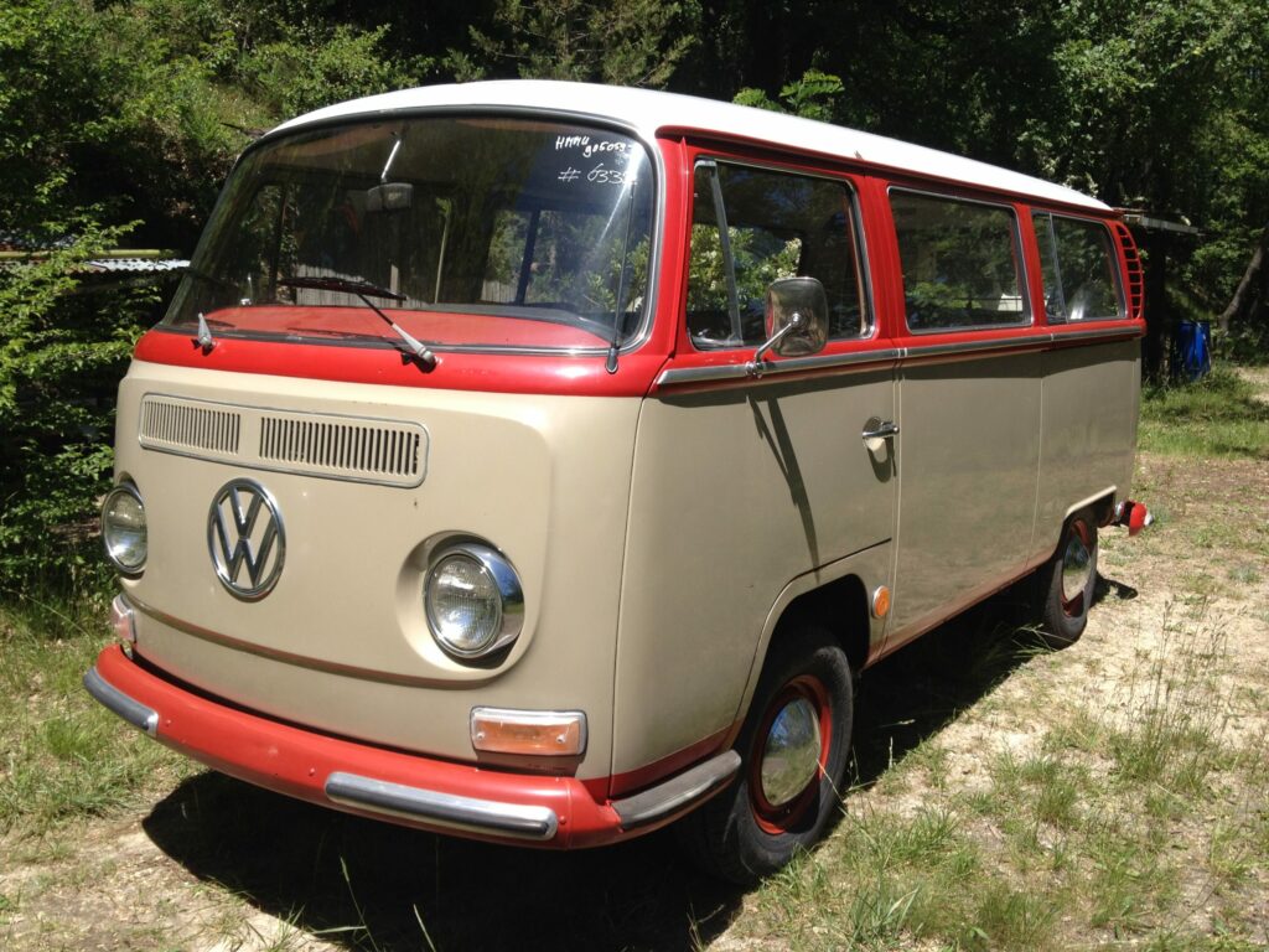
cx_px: 634
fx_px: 1283
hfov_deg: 52.6
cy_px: 476
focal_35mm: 35
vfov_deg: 40.7
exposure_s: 1/1227
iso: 50
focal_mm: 4.28
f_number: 2.4
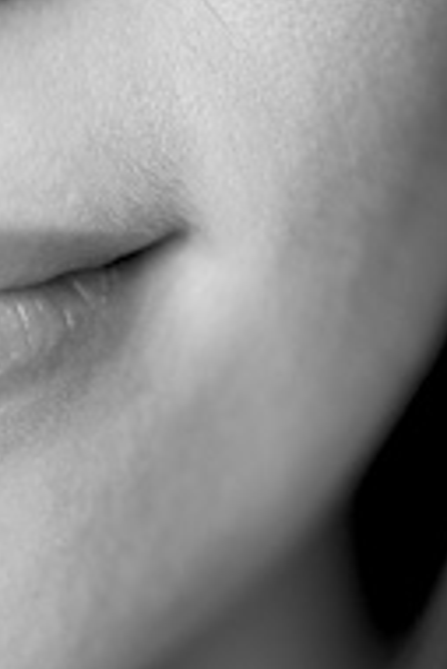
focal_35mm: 447
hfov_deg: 3.1
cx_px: -167
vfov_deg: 4.6
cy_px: -116
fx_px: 8310
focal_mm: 85
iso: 100
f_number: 1.4
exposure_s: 1/160
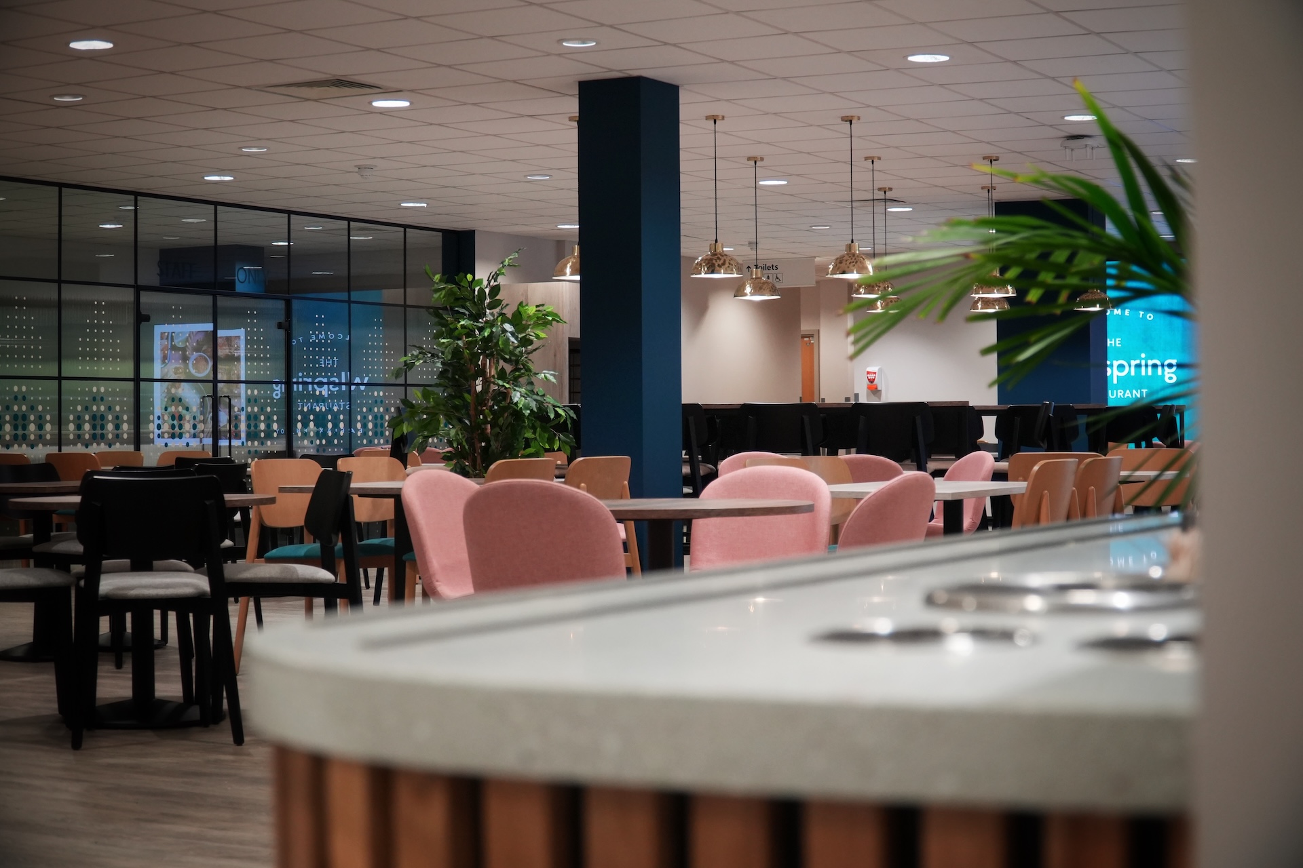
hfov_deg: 35.9
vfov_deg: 24.4
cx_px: 652
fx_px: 2009
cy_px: 434
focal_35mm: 56
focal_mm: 37
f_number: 4.5
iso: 1250
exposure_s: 1/100
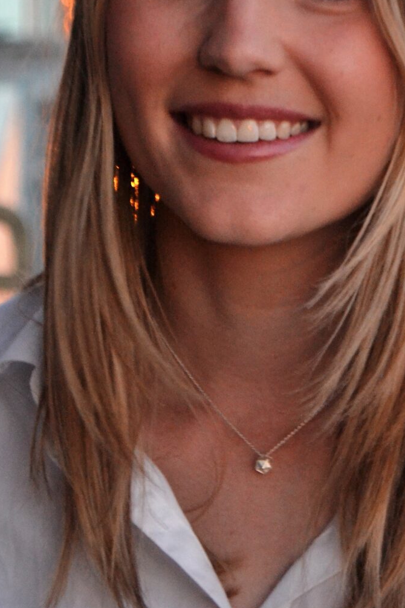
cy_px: 171
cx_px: 290
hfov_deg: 8.2
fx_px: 2837
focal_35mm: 168
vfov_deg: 12.2
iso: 1800
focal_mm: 55
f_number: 5.6
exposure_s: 1/15
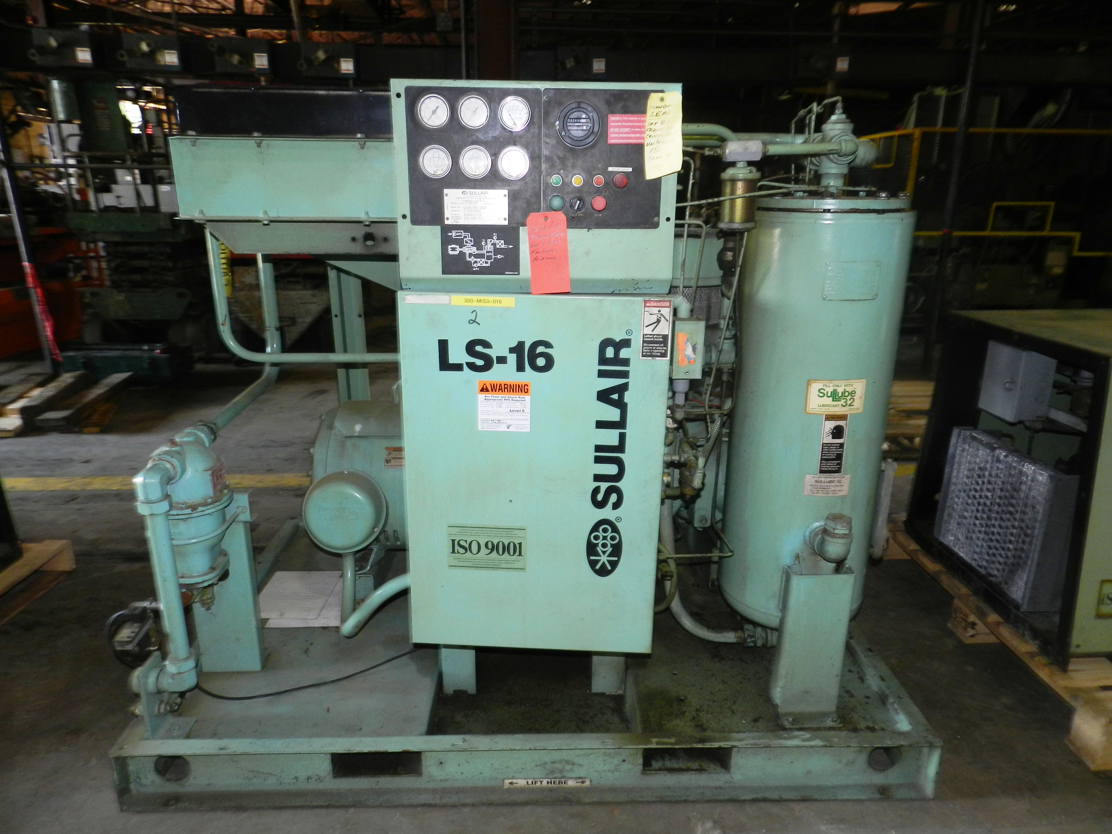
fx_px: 739
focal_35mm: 23
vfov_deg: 58.9
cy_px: 417
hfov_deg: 73.9
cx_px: 556
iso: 200
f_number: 3.4
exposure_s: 1/30
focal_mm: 4
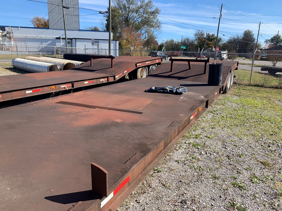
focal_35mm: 26
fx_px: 212
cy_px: 106
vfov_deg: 53.1
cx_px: 141
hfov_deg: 67.3
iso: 25
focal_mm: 4.25
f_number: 1.8
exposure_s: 1/1266
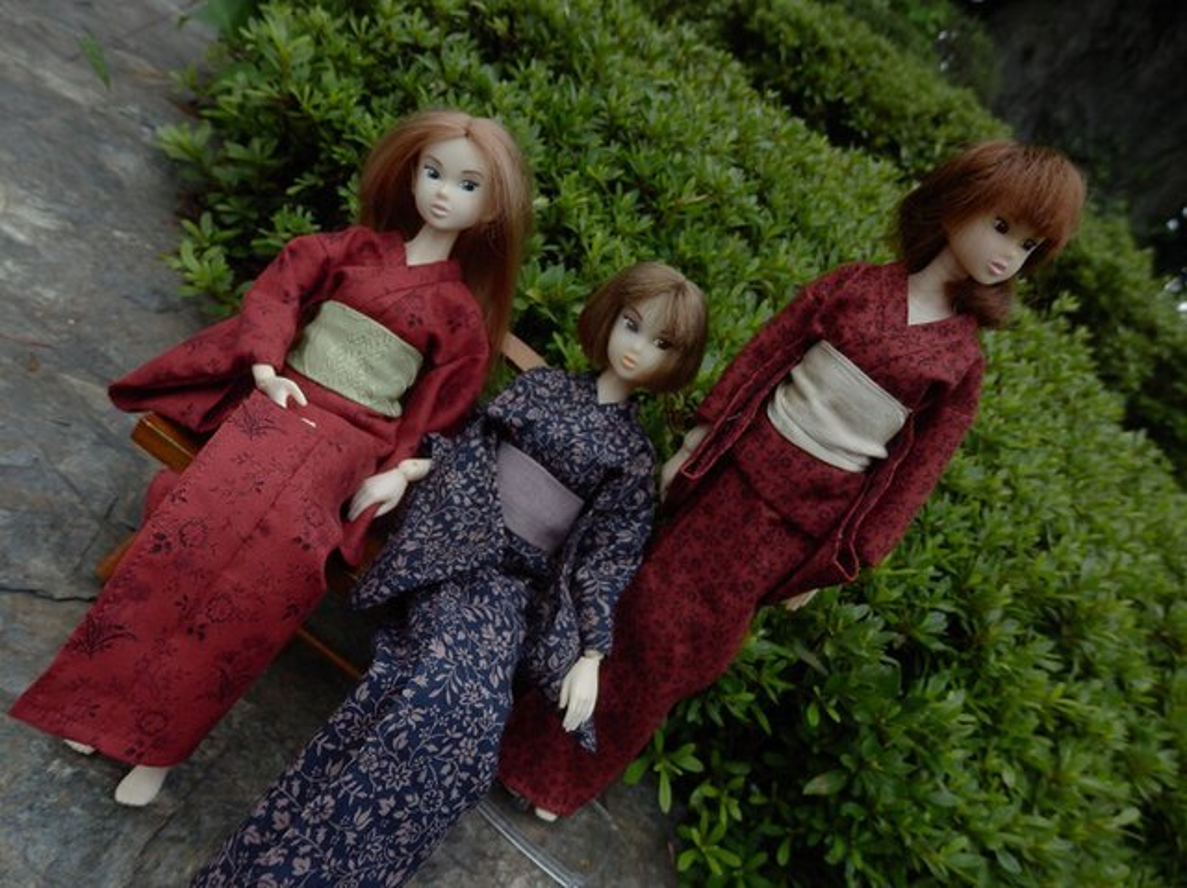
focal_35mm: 25
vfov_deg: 54.8
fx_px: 857
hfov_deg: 69.4
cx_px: 594
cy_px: 444
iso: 80
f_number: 3
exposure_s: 1/160
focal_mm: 4.5
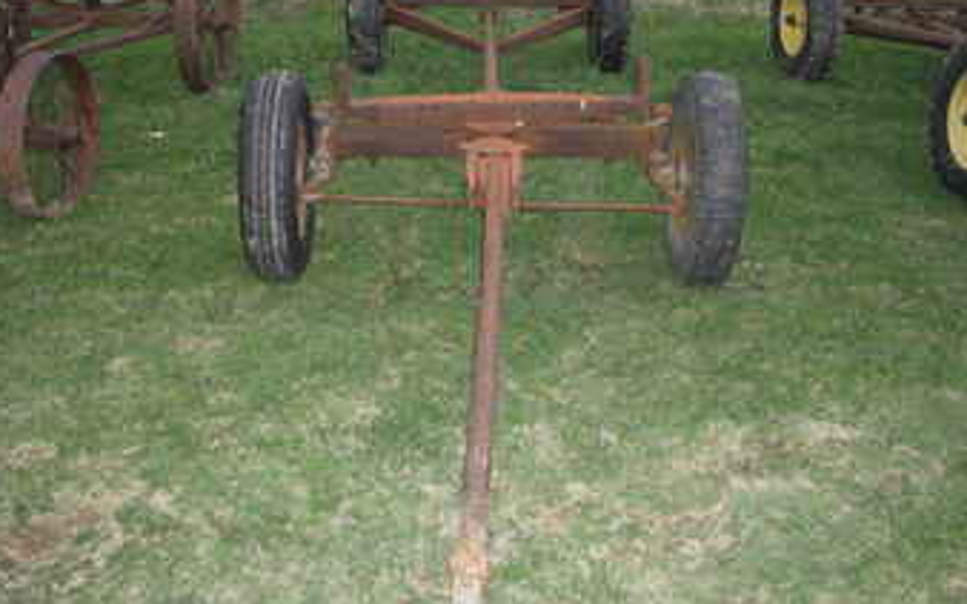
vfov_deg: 31.2
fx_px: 1080
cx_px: 478
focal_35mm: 41
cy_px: 266
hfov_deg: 48.2
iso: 800
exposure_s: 1/250
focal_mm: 6.3
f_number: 3.3
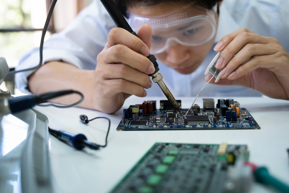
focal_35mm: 50
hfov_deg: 39.6
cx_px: 144
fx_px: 401
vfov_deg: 27.0
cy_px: 96
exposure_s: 1/125
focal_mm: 33.2
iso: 400
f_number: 2.8
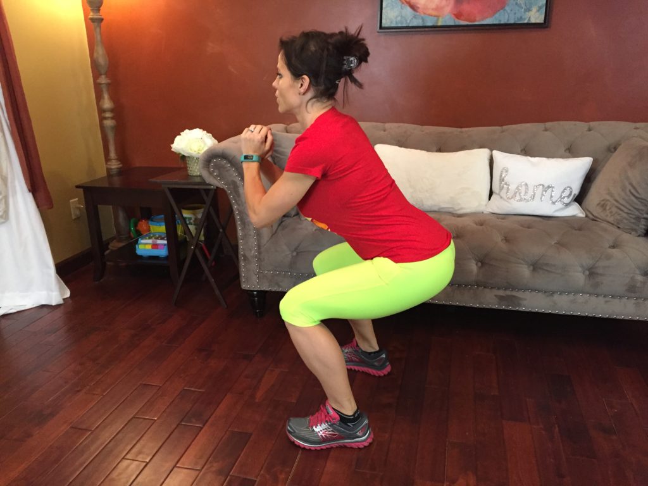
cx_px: 324
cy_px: 243
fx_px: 543
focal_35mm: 29
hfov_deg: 61.7
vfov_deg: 48.2
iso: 250
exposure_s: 1/30
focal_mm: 4.15
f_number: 2.2
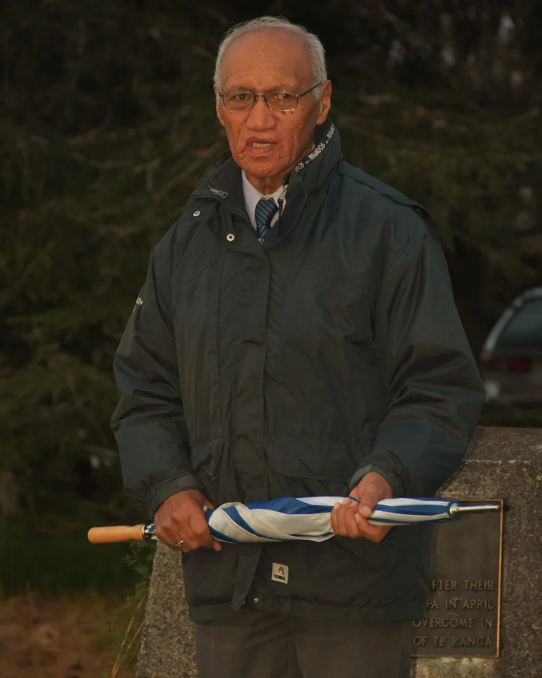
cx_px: 271
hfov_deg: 7.0
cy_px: 307
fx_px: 4430
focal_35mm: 221
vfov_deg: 8.7
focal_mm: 130
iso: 1800
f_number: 5.6
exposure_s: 1/60
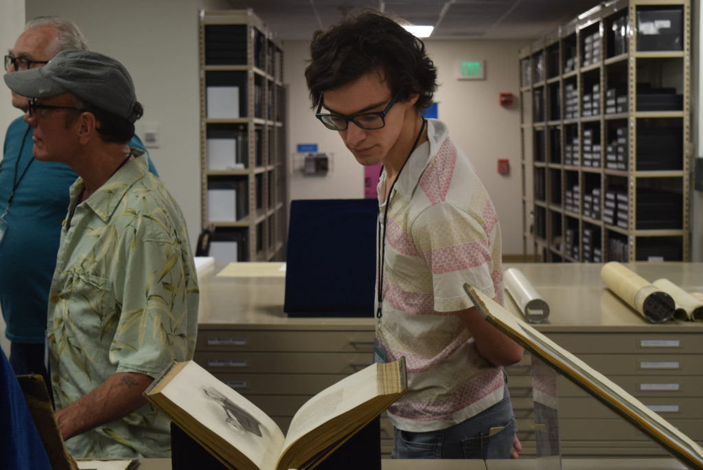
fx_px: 1348
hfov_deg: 29.2
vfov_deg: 19.8
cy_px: 235
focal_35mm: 69
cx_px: 352
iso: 800
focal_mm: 46
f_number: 5
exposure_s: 1/60
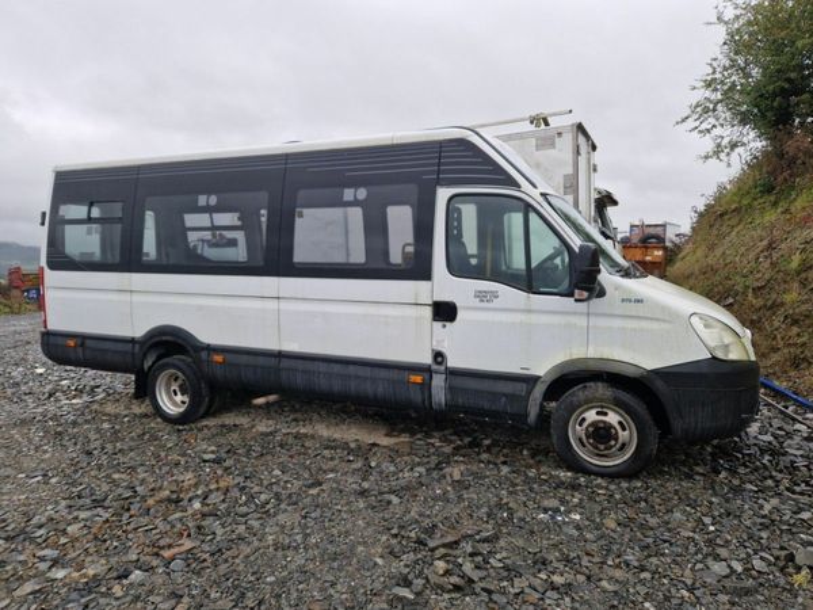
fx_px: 540
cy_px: 305
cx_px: 406
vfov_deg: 58.9
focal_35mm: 23
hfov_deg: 73.9
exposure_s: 1/180
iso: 50
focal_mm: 5.4
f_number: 1.8
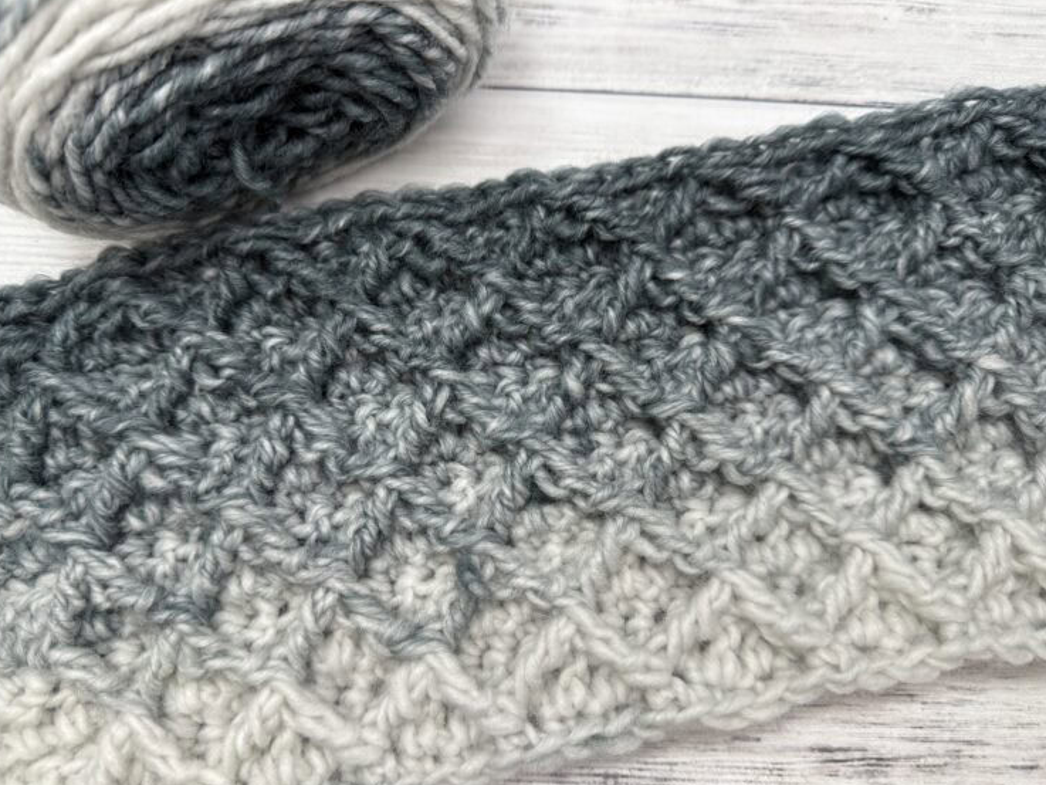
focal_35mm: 25
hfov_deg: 69.4
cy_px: 395
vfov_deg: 54.9
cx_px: 504
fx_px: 756
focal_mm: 6.8
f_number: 1.8
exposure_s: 1/120
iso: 125
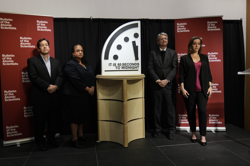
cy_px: 82
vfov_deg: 41.1
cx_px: 122
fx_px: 222
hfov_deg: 58.7
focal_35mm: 32
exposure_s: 1/160
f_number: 2.8
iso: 640
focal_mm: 31
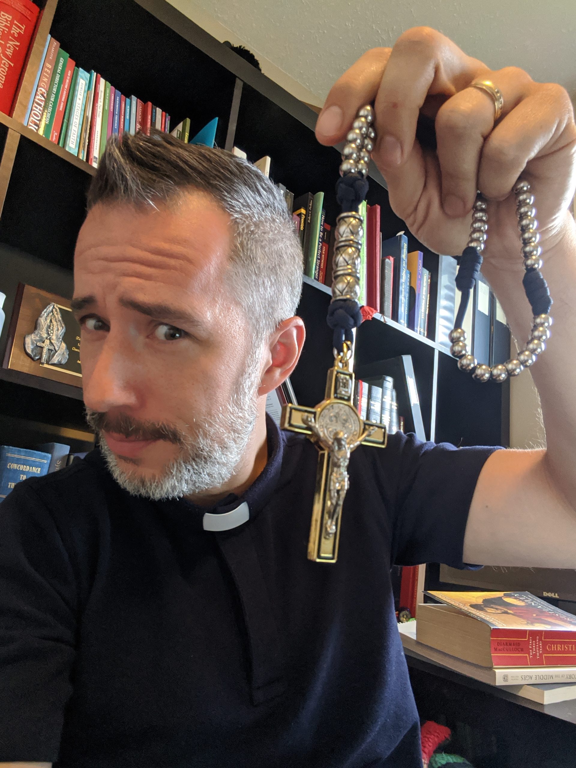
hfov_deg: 63.4
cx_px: 288
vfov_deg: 79.0
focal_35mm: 21
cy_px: 384
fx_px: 466
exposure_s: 1/60
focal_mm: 2.47
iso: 521
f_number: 2
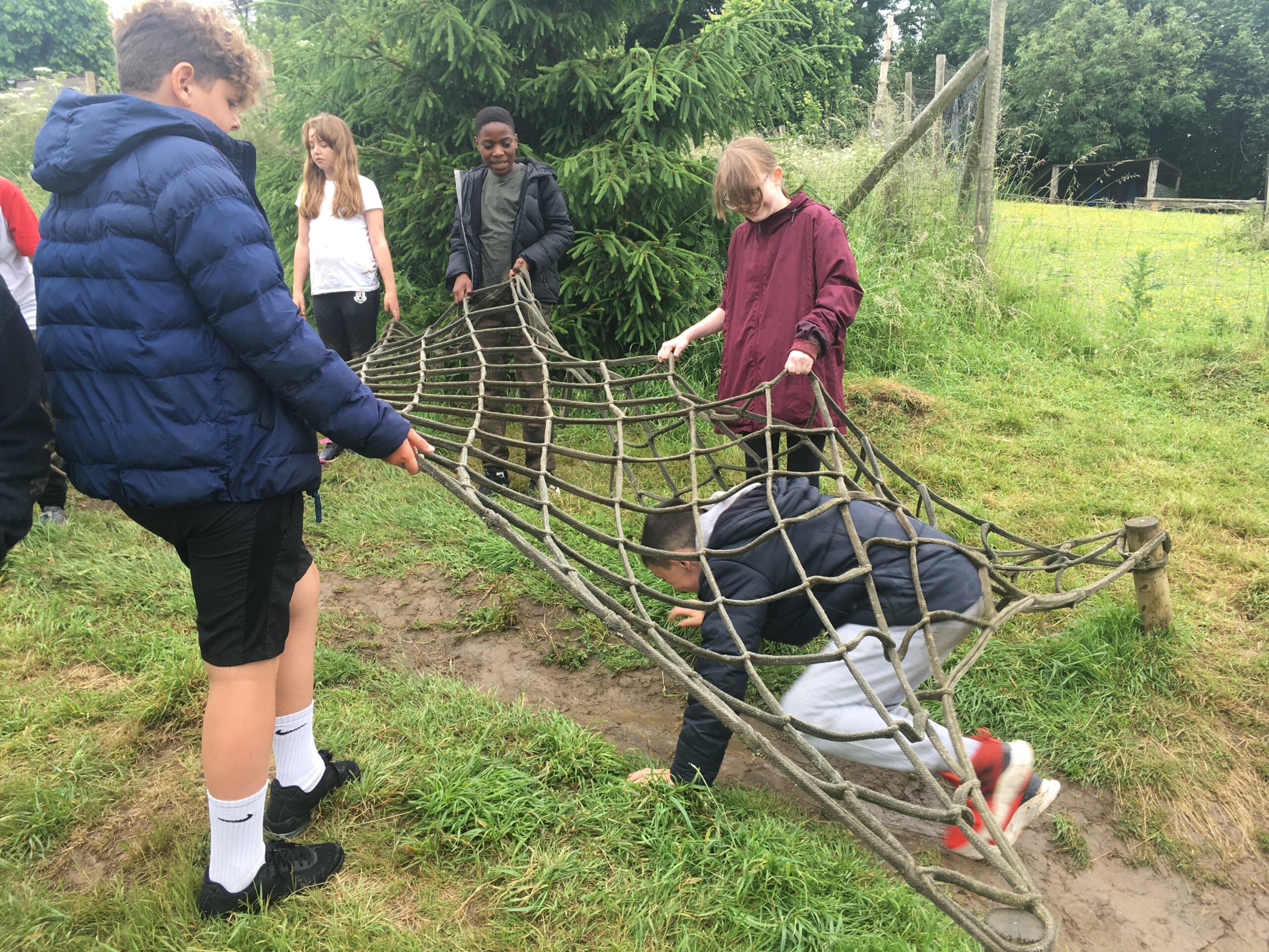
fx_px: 1063
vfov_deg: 48.2
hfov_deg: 61.7
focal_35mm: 29
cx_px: 634
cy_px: 476
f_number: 2.2
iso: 25
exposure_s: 1/134
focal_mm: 4.15
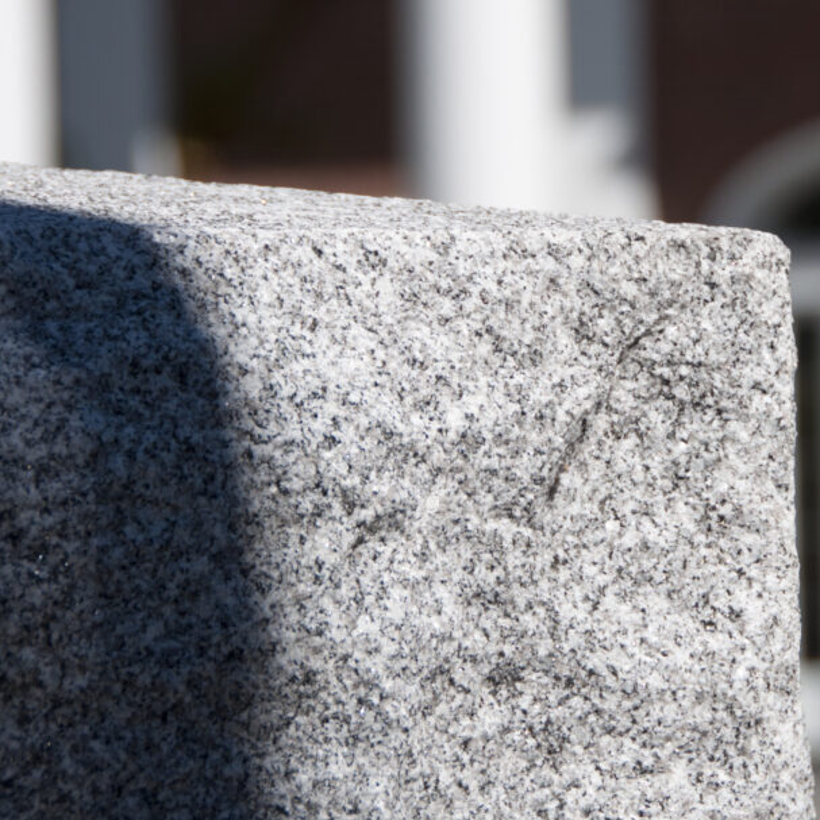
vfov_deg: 7.0
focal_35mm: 252
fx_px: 6751
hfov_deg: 6.9
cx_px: 703
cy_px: 330
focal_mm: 95
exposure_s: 1/1500
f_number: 5.3
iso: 200
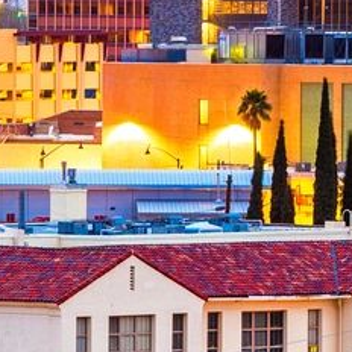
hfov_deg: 1.7
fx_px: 12057
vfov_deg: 1.7
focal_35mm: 1048
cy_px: -126
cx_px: 1202
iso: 64
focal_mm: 135
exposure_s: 15
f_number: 8
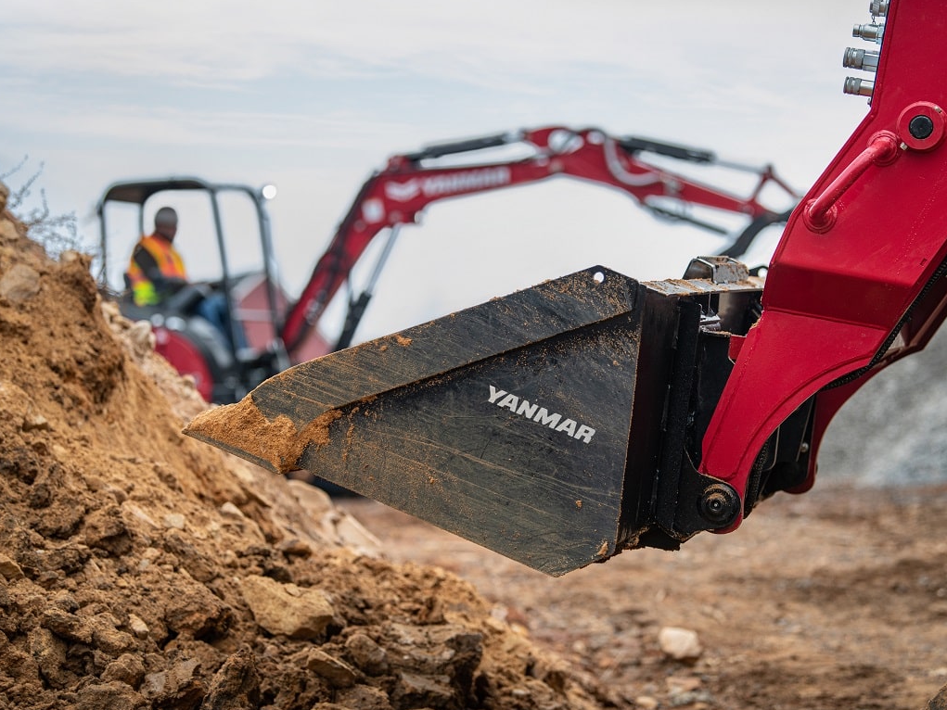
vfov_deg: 13.1
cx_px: 531
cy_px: 365
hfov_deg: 17.4
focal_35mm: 113
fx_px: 3092
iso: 320
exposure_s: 1/250
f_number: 3.2
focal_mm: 100
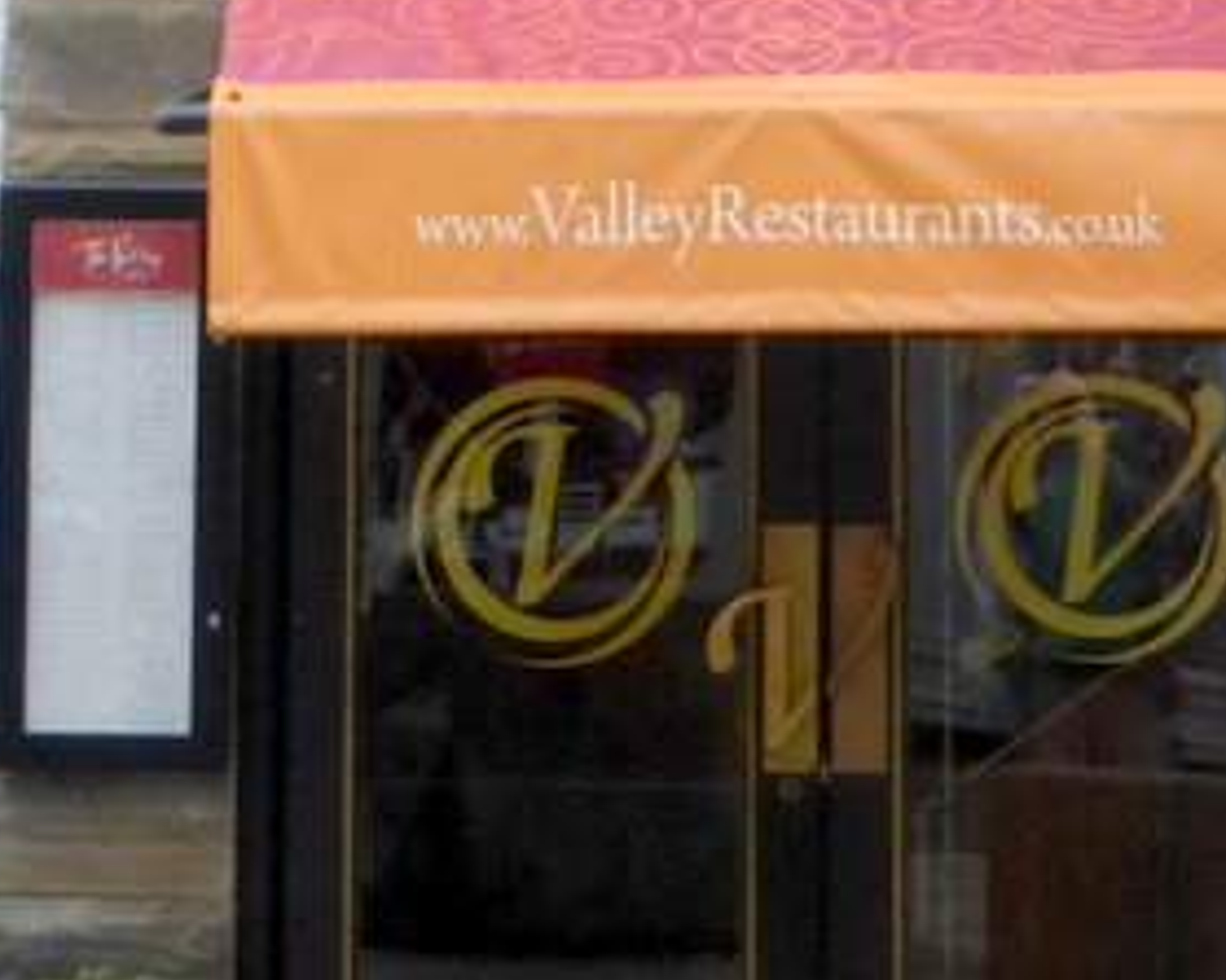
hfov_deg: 6.1
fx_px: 11426
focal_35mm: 315
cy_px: -751
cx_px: 659
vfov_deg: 4.9
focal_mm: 16.1
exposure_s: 1/200
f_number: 5.2
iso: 200
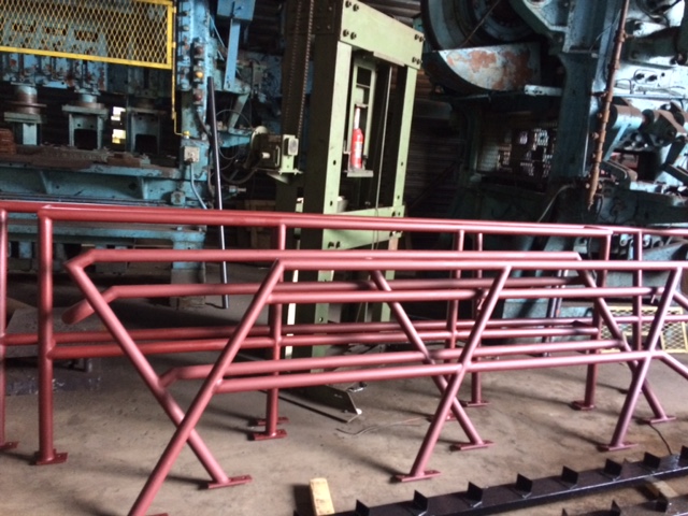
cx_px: 344
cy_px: 258
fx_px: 576
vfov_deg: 48.2
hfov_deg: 61.7
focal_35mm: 29
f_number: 2.2
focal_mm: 4.15
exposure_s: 1/15
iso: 320
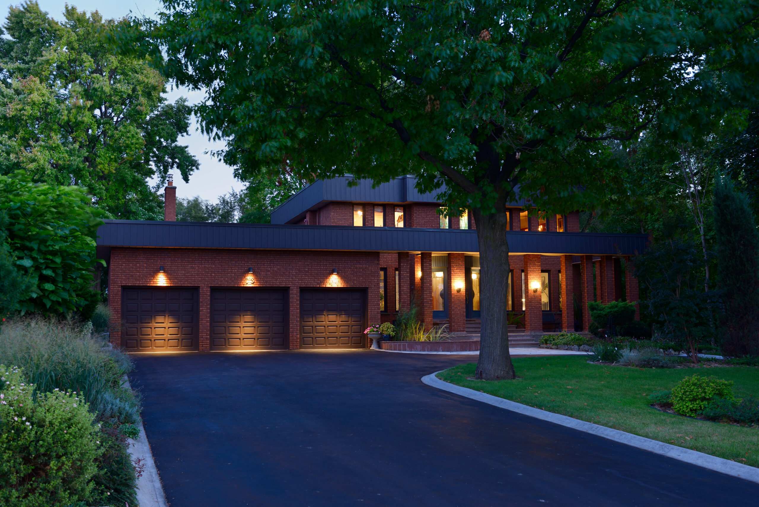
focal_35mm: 40
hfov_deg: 48.4
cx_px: 380
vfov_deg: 33.4
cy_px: 254
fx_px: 844
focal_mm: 40
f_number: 8
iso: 100
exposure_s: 3
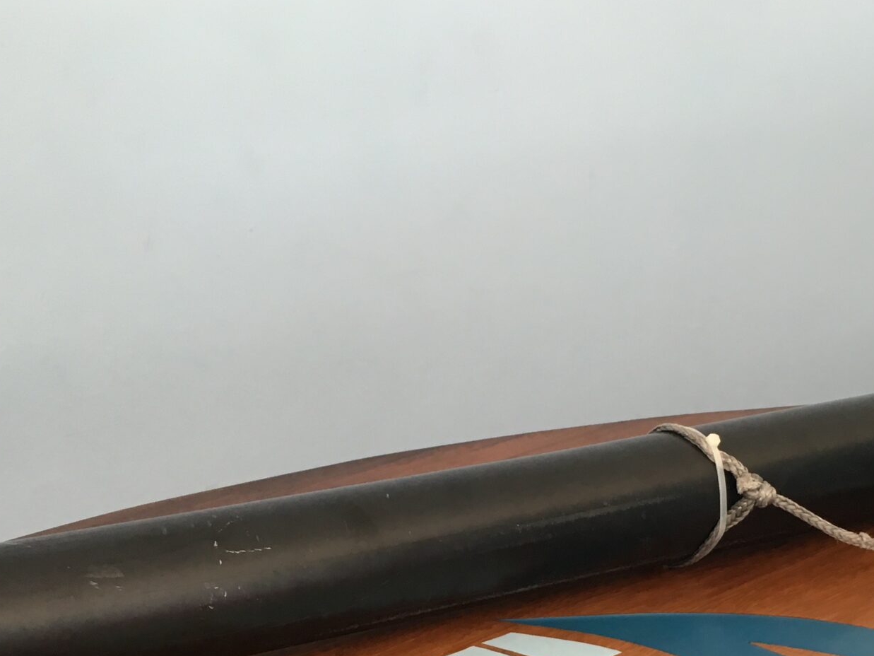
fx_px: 1515
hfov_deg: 31.9
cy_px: 594
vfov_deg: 23.7
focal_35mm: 60
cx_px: 589
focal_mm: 4.15
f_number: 2.2
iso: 64
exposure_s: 1/30
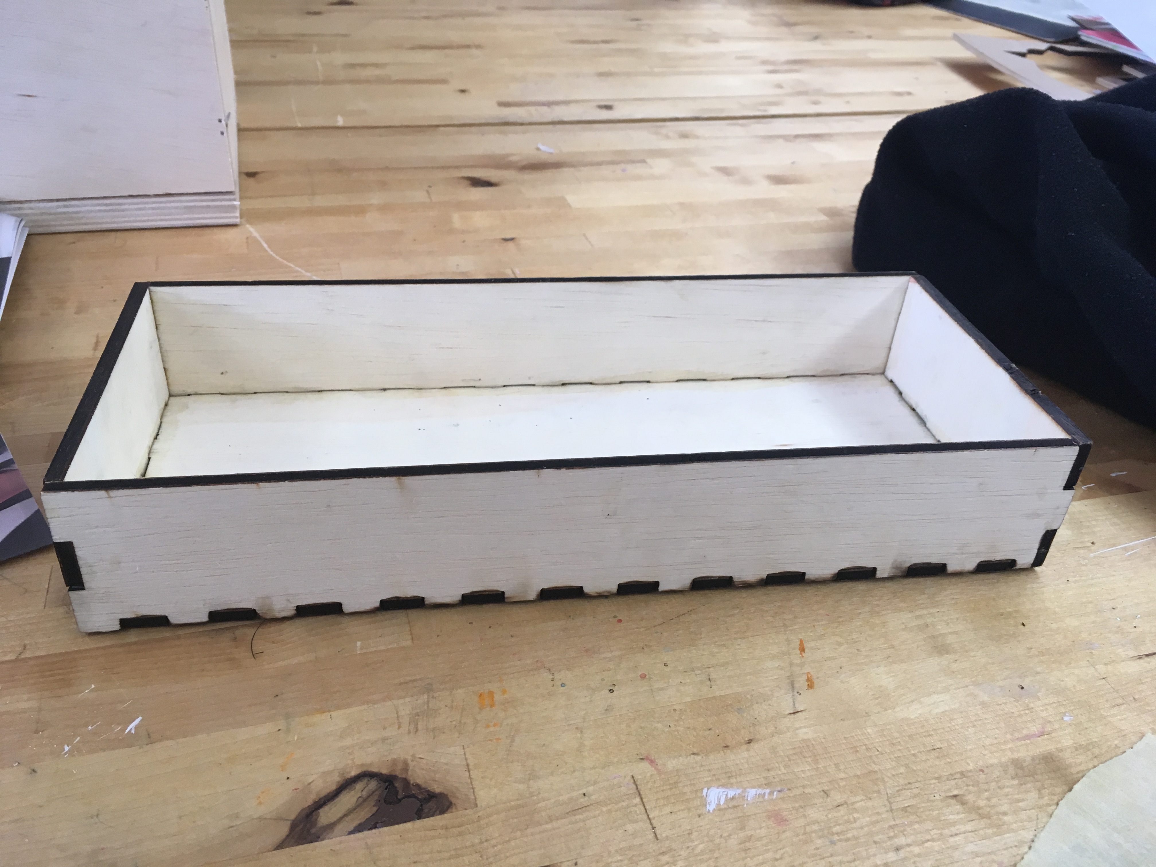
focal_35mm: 29
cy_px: 434
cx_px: 578
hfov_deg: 61.7
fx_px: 968
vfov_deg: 48.2
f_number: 2.2
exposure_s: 1/30
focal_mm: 4.15
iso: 32
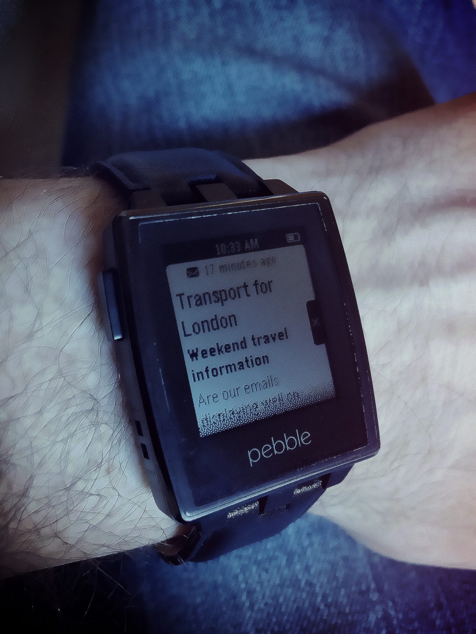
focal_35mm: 29
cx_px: 238
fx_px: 532
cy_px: 317
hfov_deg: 48.2
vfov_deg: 61.7
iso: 125
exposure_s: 1/10
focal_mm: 4.15
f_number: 2.2
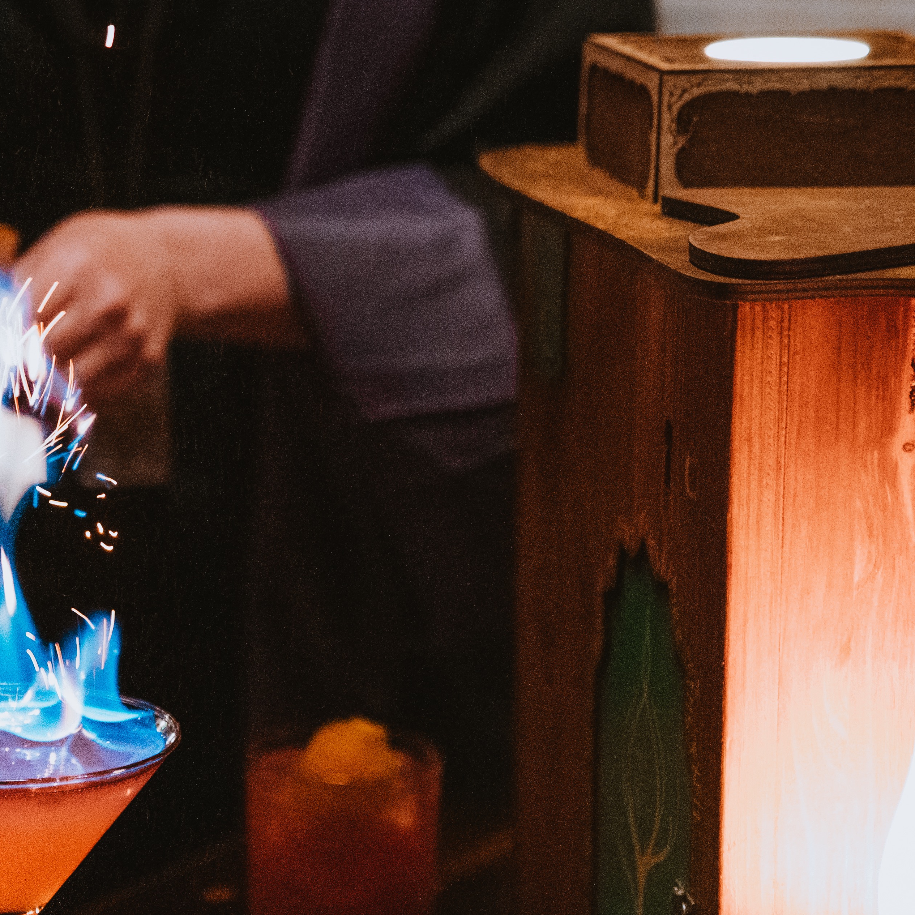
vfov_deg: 12.4
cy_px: 659
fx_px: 4217
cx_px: 311
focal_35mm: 141
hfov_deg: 12.4
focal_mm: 70
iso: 20000
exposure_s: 1/80
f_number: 2.8
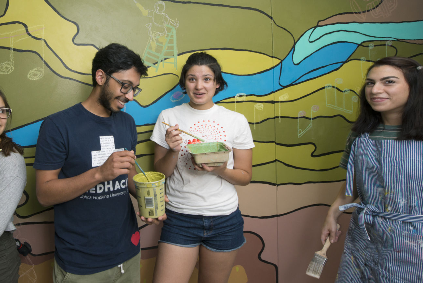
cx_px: 113
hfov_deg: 73.7
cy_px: 105
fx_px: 259
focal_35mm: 22
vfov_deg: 56.5
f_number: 6.3
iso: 400
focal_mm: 14
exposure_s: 1/25
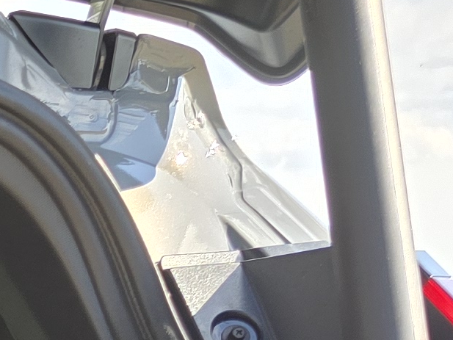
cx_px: -765
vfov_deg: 8.4
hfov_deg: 10.6
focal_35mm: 149
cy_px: 1009
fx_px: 1950
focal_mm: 6.3
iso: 16
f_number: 1.7
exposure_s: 1/180
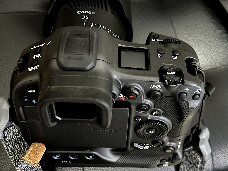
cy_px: 86
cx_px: 114
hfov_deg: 39.7
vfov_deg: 30.3
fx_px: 316
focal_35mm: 48
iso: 320
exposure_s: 1/5
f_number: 1.78
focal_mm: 6.76
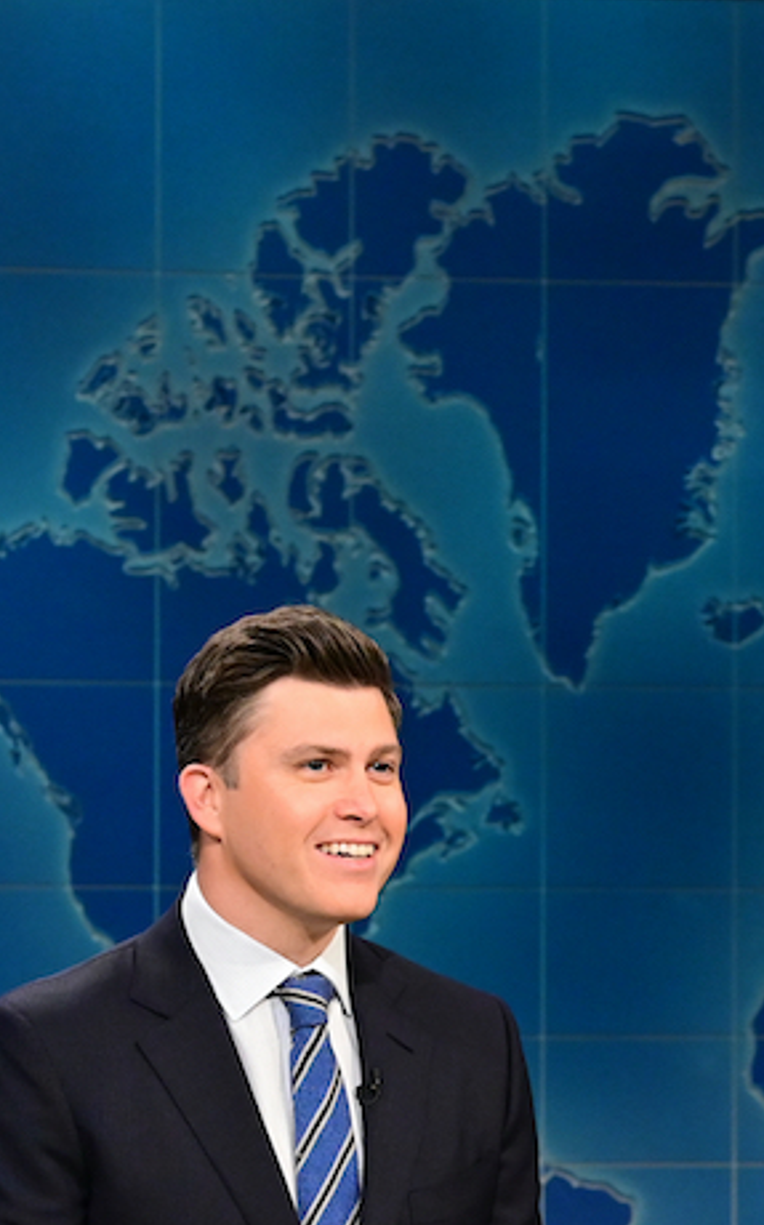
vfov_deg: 9.3
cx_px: 950
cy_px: 927
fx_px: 7538
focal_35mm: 226
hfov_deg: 5.8
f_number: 3.5
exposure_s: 1/320
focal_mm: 85
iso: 4000
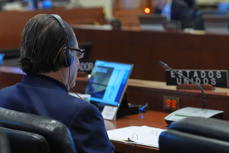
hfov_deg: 14.4
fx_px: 904
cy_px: 76
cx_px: 114
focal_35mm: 142
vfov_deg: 9.7
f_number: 4
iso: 5000
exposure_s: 1/100
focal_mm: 95
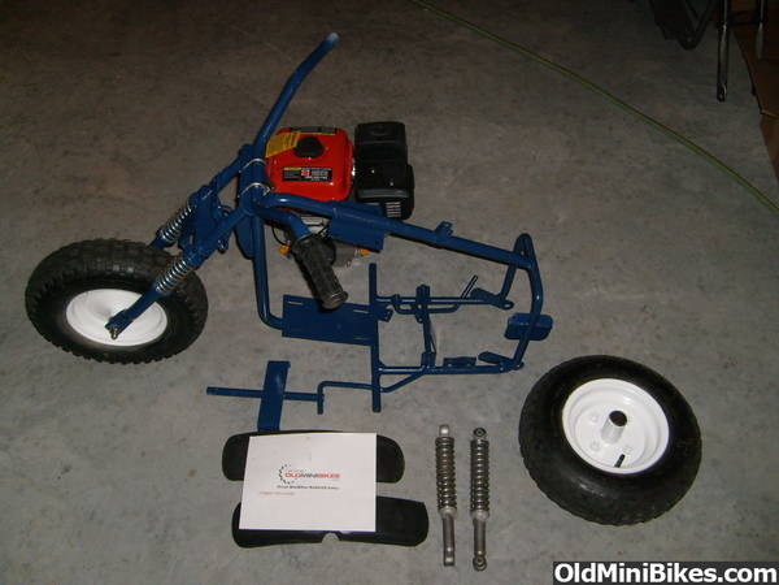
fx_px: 788
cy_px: 292
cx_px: 390
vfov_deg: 40.7
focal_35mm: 35
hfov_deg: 52.6
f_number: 2.8
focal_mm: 5.8
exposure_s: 1/45
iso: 100
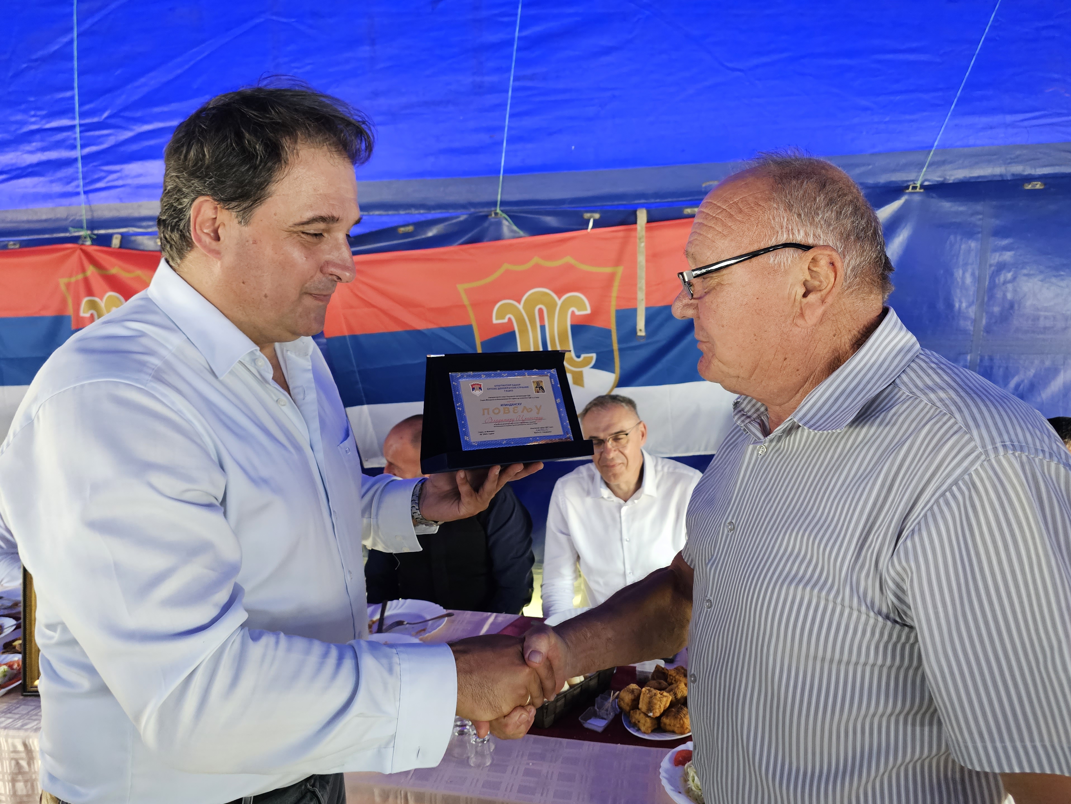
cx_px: 550
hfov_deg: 71.6
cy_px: 410
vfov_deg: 56.8
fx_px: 743
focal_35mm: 24
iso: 640
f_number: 1.7
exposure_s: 1/120
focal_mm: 6.3
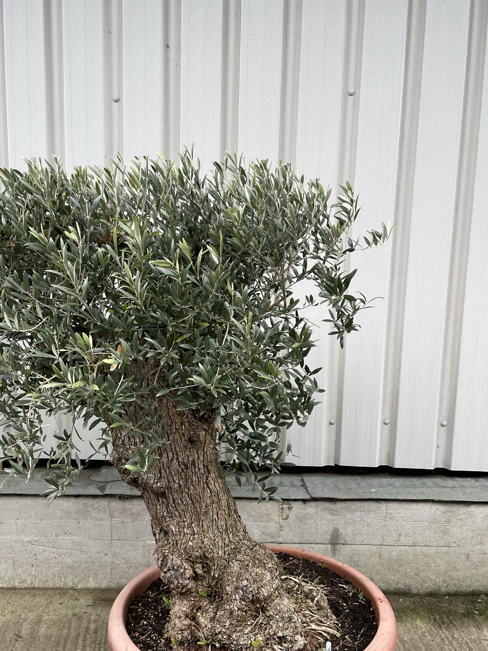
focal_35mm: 33
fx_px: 620
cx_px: 192
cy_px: 370
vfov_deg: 55.2
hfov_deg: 42.7
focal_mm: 4.2
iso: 80
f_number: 1.6
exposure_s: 1/121
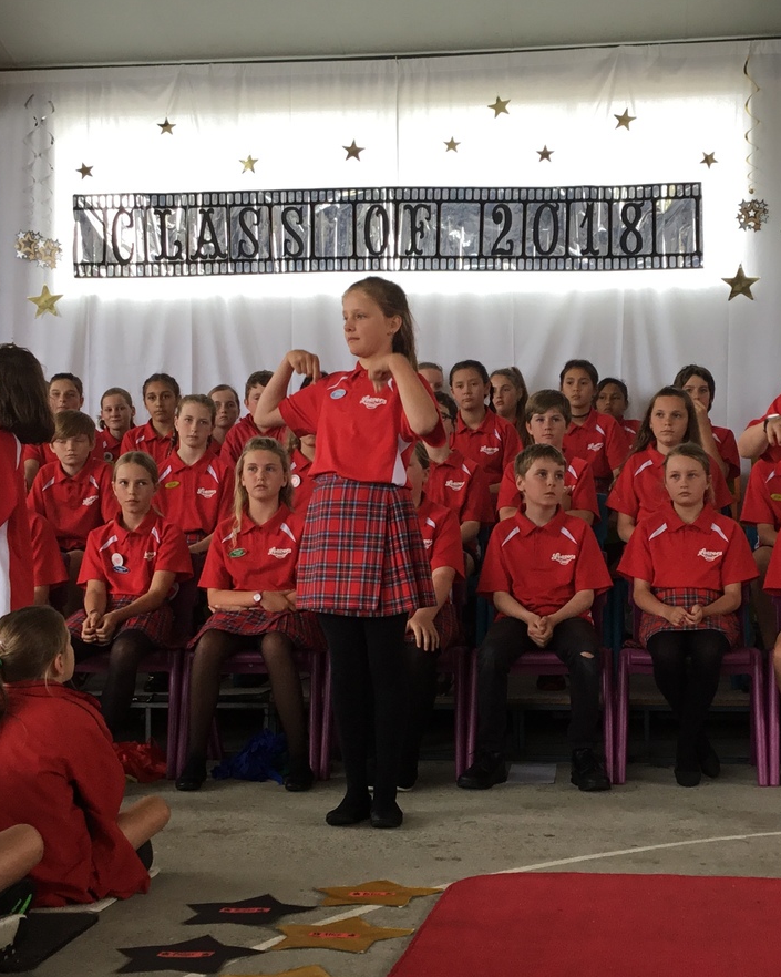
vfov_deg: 33.6
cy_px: 521
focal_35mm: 56
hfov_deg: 27.0
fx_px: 1619
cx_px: 484
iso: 25
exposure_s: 1/100
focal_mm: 3.3
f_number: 2.4
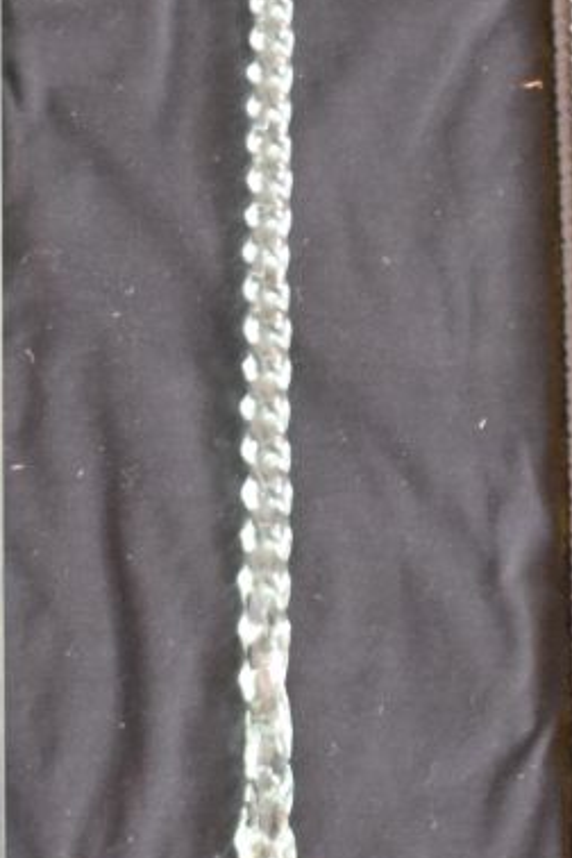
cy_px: 161
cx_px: 188
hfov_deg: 9.2
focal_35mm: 149
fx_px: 3551
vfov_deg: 13.7
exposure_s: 1/40
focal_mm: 25
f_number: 4
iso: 3200
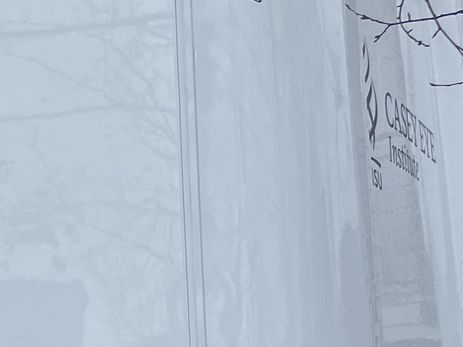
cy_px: 335
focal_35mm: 128
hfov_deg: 12.6
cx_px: -582
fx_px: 1712
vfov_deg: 11.5
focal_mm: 5.1
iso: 50
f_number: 1.6
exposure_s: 1/959
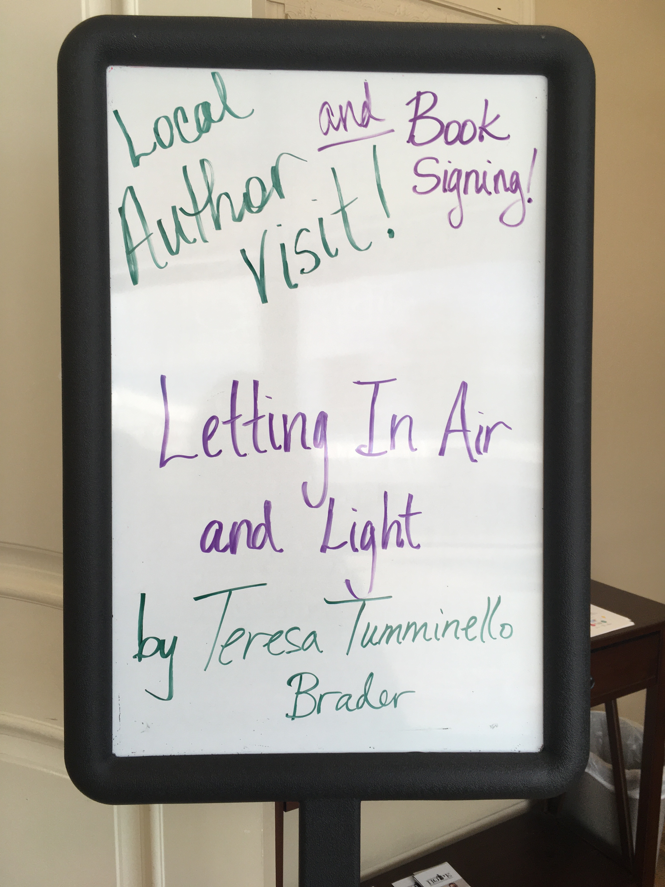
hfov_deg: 48.2
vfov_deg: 61.7
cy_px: 444
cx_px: 332
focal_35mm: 29
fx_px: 743
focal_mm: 4.15
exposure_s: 1/120
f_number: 2.2
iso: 32
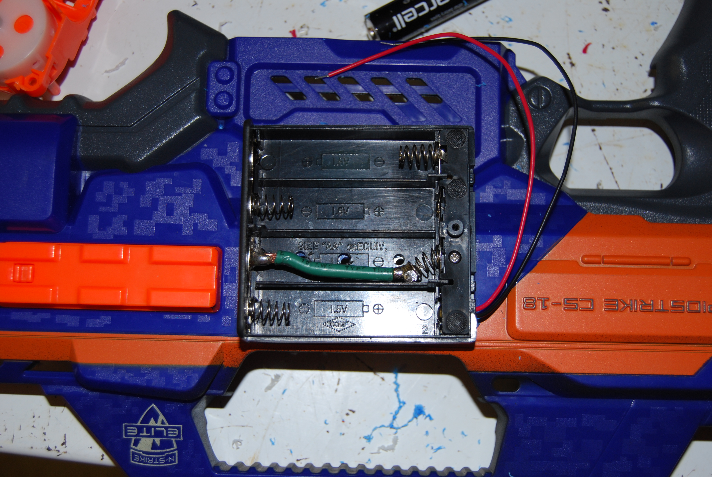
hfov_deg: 38.8
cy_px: 238
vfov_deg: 26.6
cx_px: 356
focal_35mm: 51
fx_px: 1010
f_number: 4.5
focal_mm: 34
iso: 200
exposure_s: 1/60
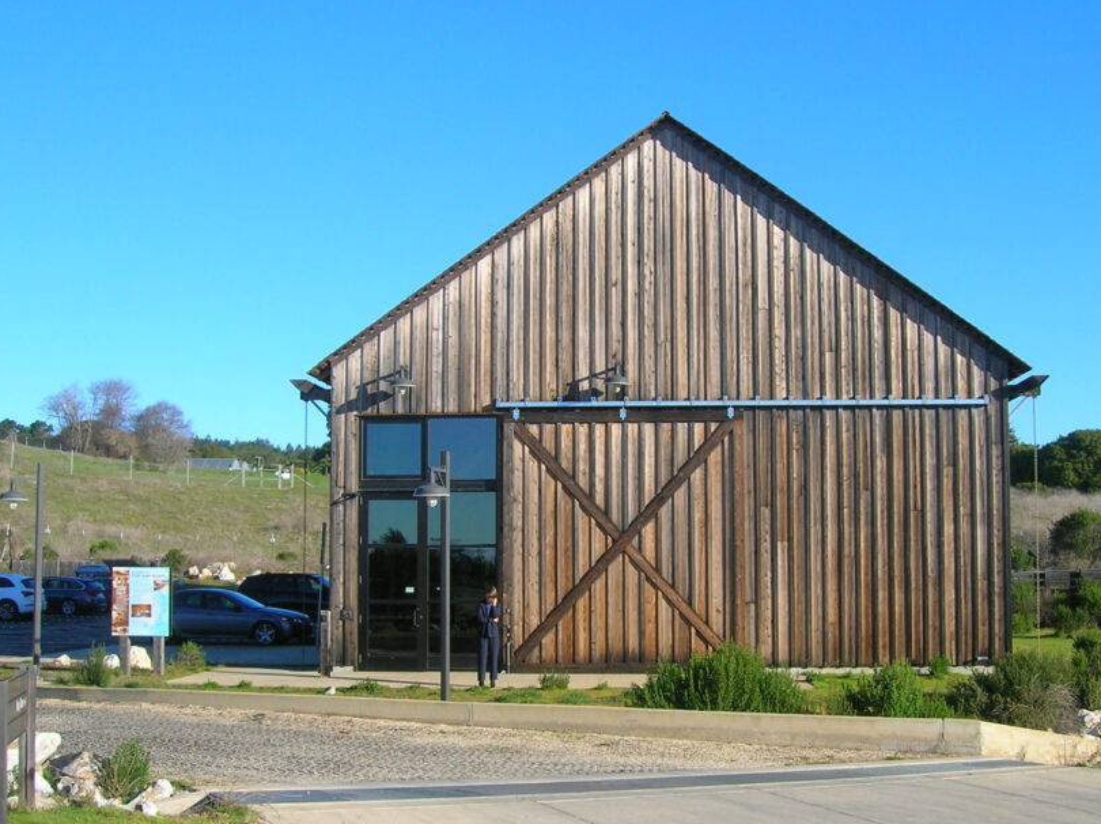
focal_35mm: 43
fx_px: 1366
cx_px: 661
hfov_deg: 43.7
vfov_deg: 33.5
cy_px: 442
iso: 50
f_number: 4.9
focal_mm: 5.7
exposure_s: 1/283
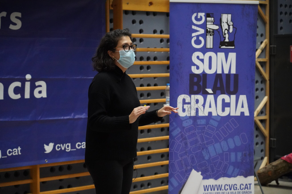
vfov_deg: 17.3
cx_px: 146
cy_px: 97
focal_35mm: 79
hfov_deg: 25.7
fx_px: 641
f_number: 4
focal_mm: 79
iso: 12800
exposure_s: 1/160
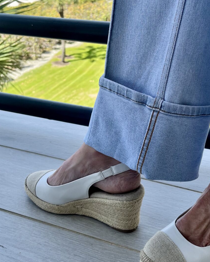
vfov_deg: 38.0
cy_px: 133
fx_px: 381
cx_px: 112
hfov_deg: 30.8
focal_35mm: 49
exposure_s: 1/1096
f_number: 1.6
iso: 50
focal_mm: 5.1
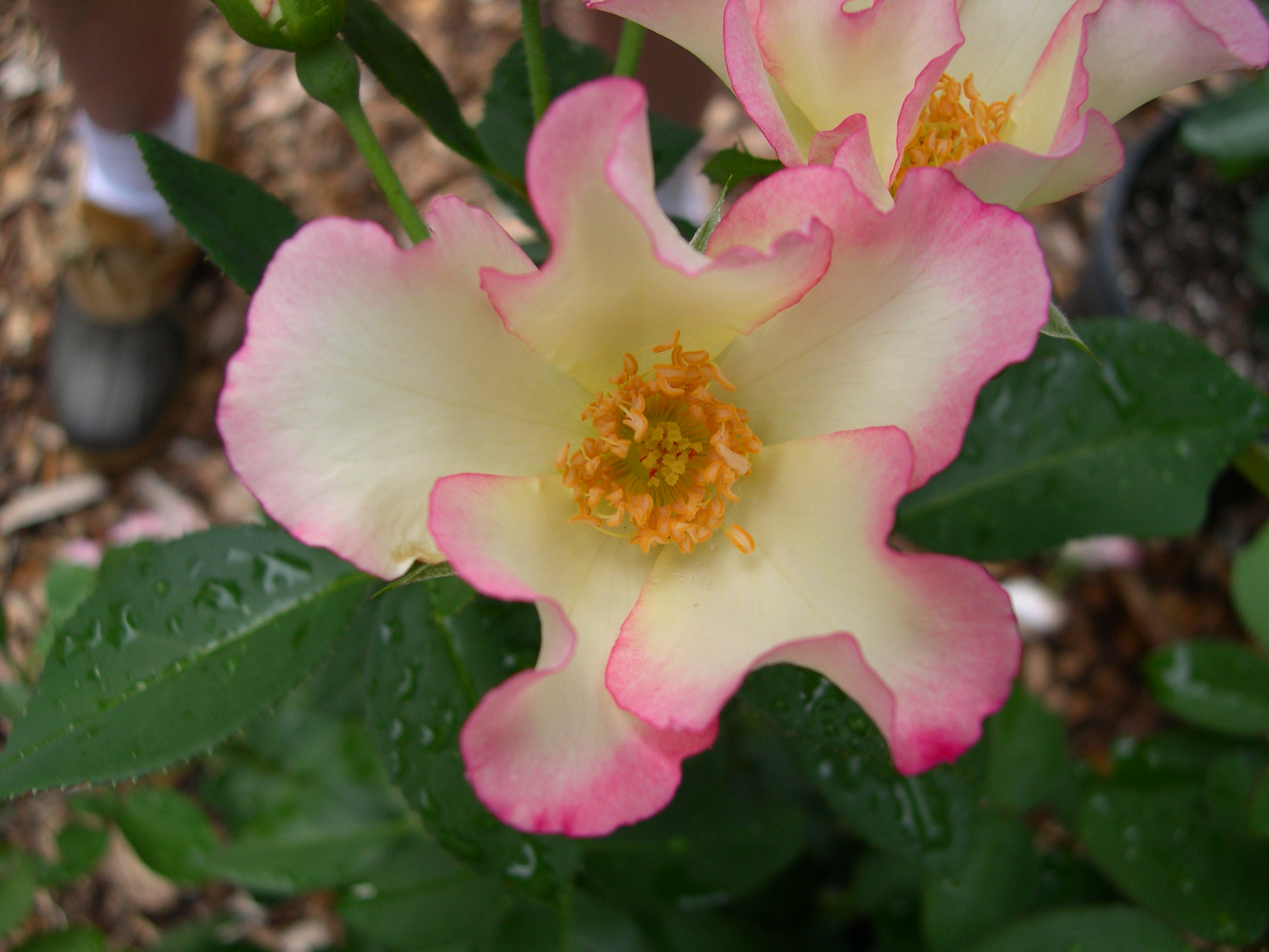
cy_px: 476
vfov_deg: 37.7
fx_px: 1393
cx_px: 634
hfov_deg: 49.0
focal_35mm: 38
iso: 100
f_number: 2.8
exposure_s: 1/197
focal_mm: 8
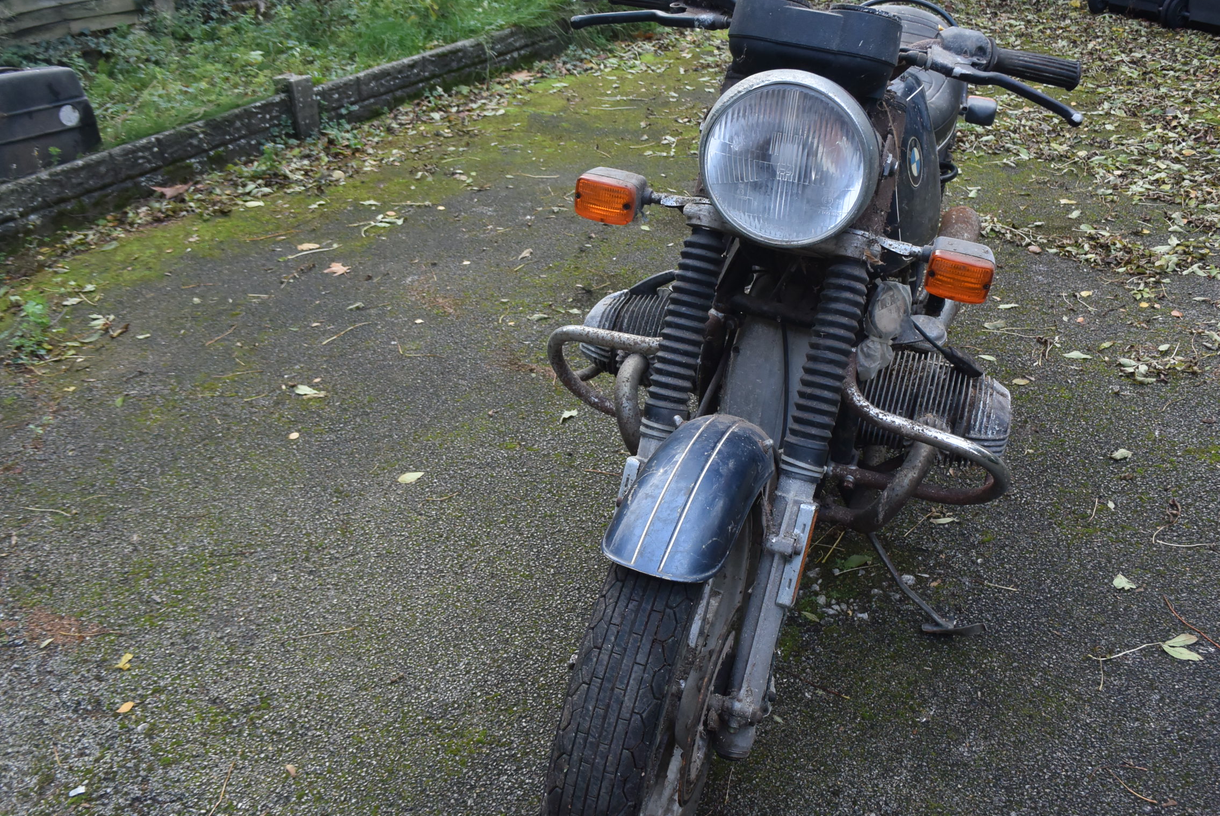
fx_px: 1052
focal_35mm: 31
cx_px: 683
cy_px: 422
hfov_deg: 60.1
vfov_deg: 42.4
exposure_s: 1/200
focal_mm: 10
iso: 400
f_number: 3.5
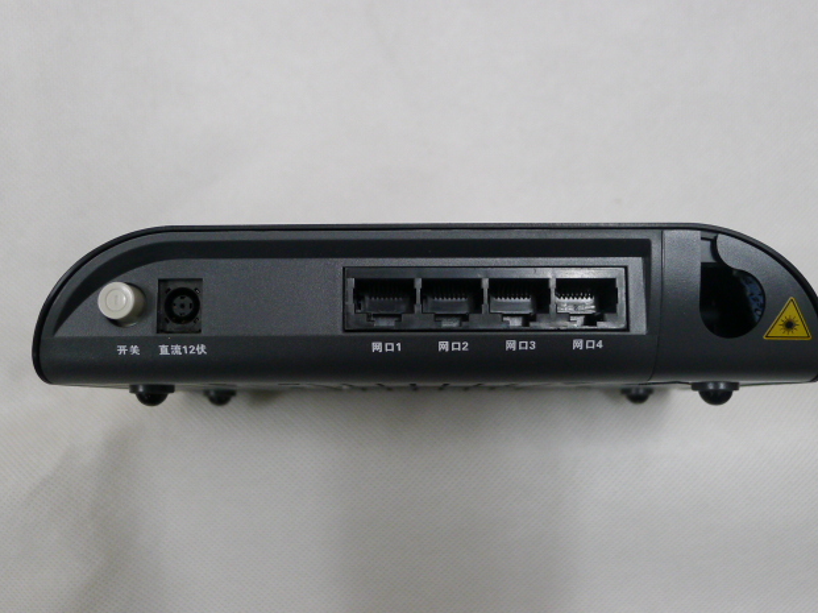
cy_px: 303
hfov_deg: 55.4
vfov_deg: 42.9
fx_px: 779
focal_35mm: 33
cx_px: 414
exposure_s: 1/50
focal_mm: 6.8
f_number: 2.2
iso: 400
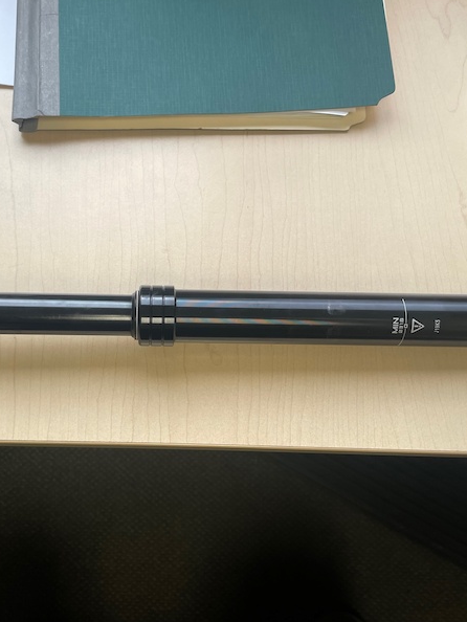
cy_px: 309
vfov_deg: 52.6
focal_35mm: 35
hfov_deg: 40.5
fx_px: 629
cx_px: 181
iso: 50
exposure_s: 1/121
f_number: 1.6
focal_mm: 4.2
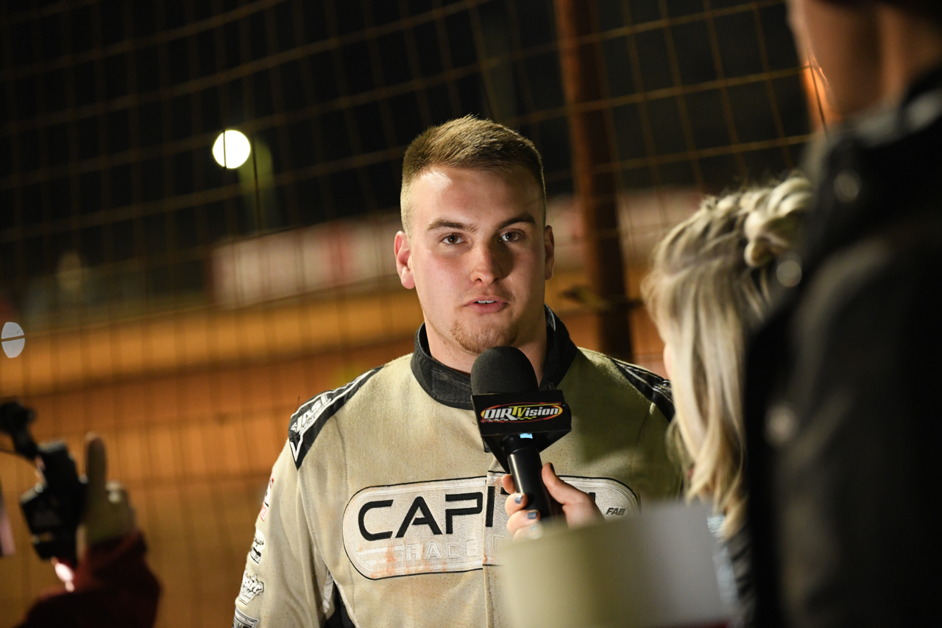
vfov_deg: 10.2
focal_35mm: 135
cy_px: 314
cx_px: 471
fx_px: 3532
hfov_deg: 15.2
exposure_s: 1/160
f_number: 3.2
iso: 5000
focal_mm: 135
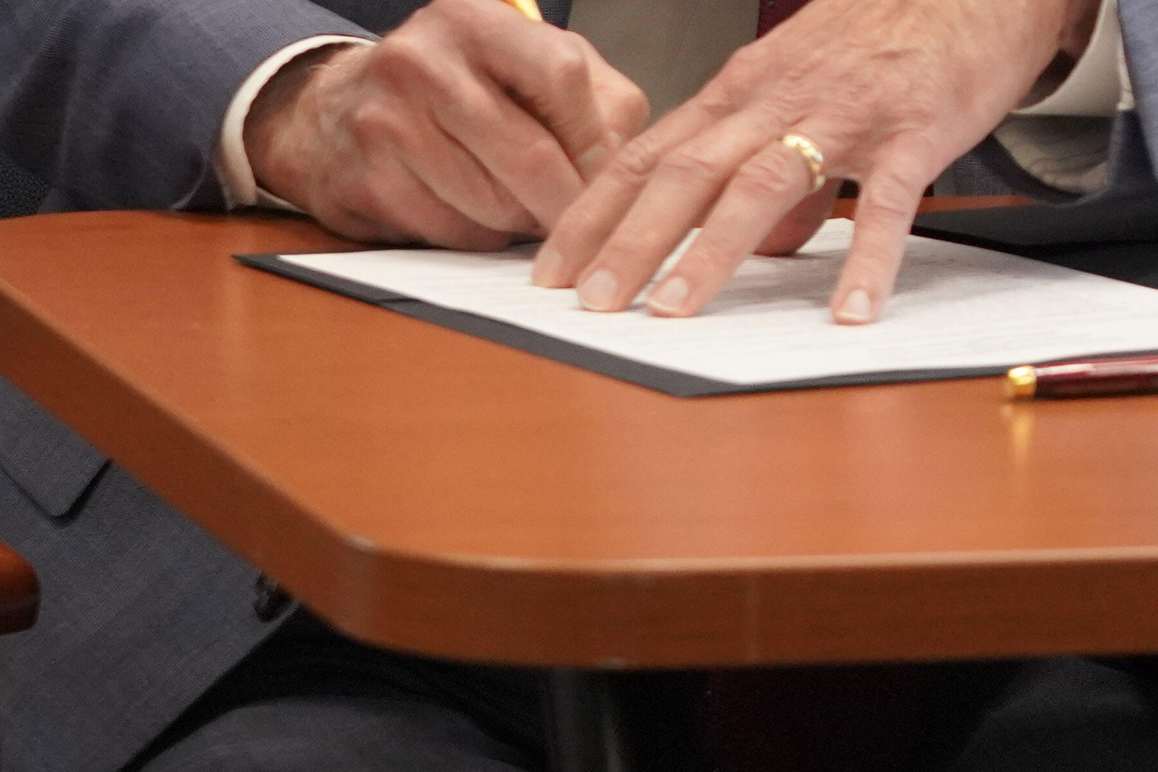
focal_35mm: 372
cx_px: 2262
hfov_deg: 5.4
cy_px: -744
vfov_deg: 3.7
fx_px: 11965
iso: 1600
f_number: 4
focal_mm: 70
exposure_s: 1/160
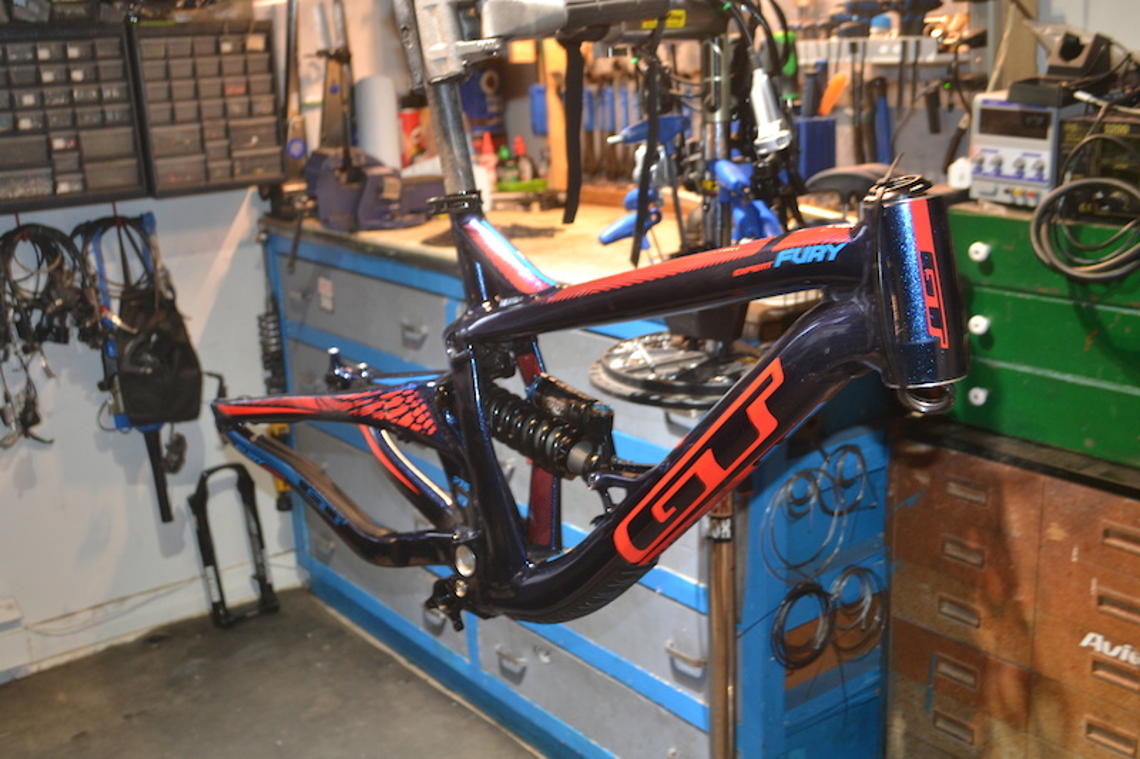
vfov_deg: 34.2
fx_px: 1235
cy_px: 380
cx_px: 570
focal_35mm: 39
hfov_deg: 49.6
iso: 560
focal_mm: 26
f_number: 4.5
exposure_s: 1/8
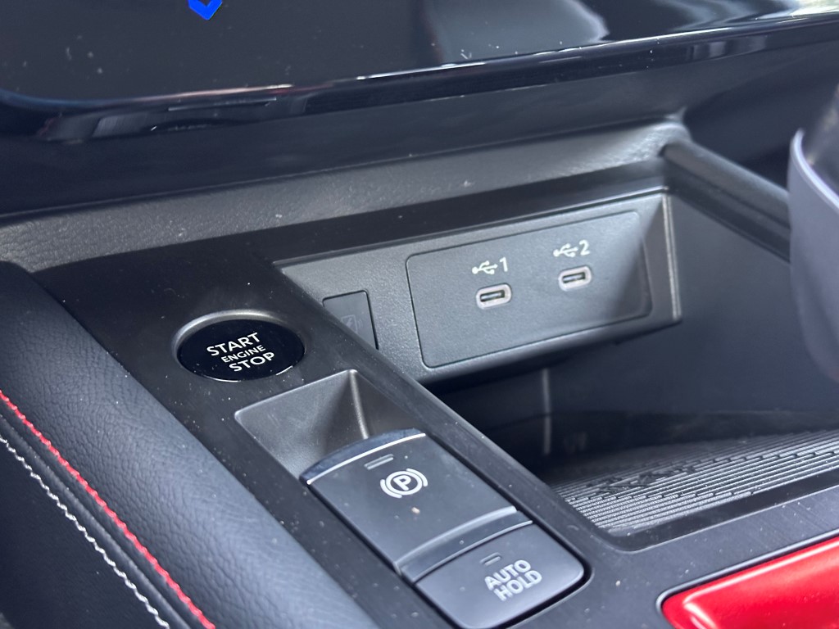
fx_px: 1163
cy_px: 314
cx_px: 420
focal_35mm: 48
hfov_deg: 39.7
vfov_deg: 30.3
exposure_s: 1/30
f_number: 1.78
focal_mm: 6.86
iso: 640
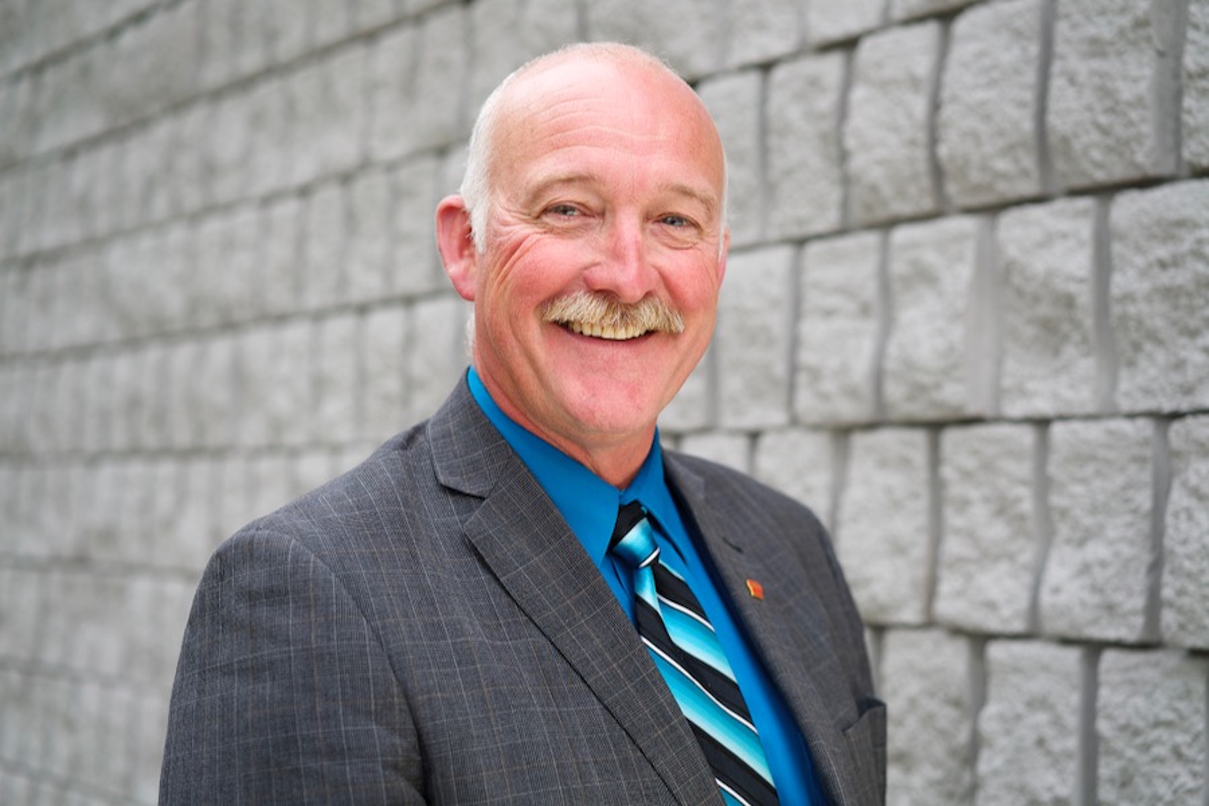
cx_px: 604
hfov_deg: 36.2
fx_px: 1847
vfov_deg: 24.6
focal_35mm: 55
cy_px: 403
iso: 100
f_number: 2.8
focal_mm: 55
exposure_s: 1/320
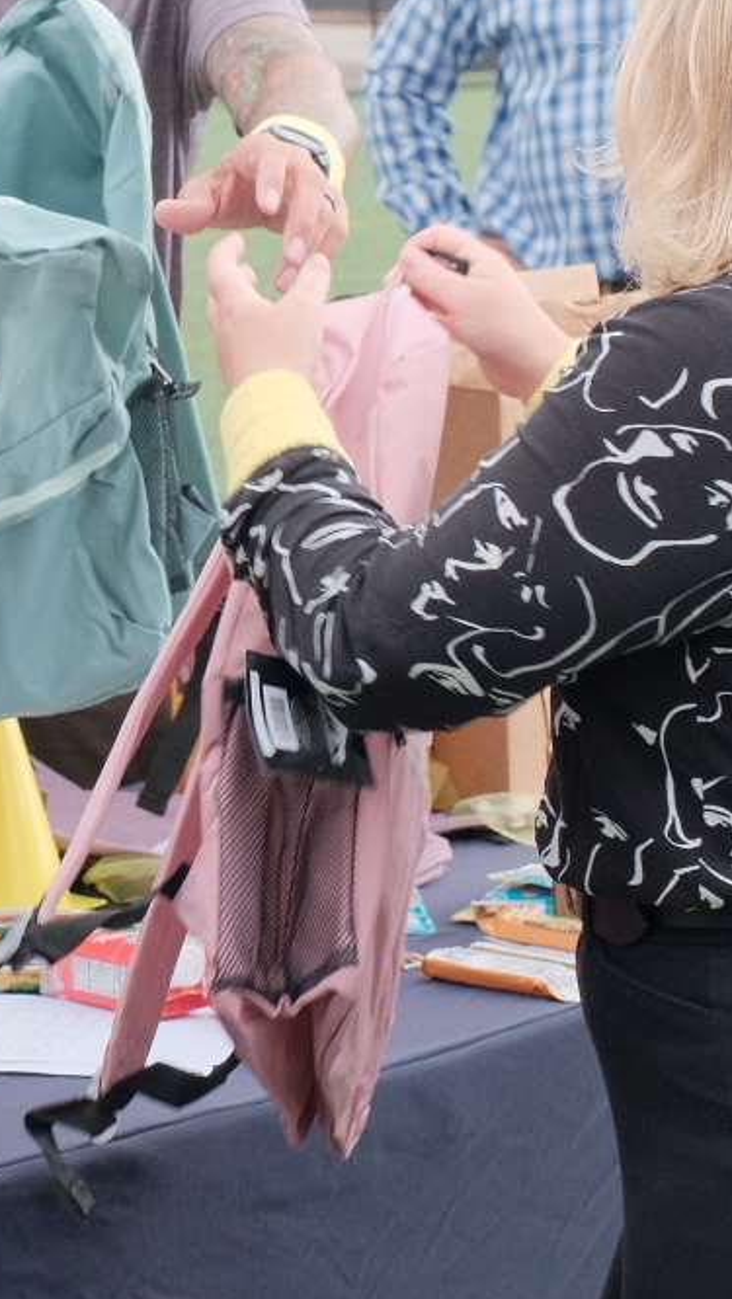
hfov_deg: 8.1
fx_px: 5103
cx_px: -139
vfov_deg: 14.5
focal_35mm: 148
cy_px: 322
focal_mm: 35.3
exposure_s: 1/250
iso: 1250
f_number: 8
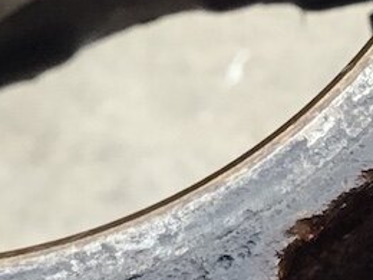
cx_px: 320
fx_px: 2468
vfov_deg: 6.4
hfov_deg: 8.6
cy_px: -66
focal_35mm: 229
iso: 25
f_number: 2.4
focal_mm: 3.3
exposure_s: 1/260
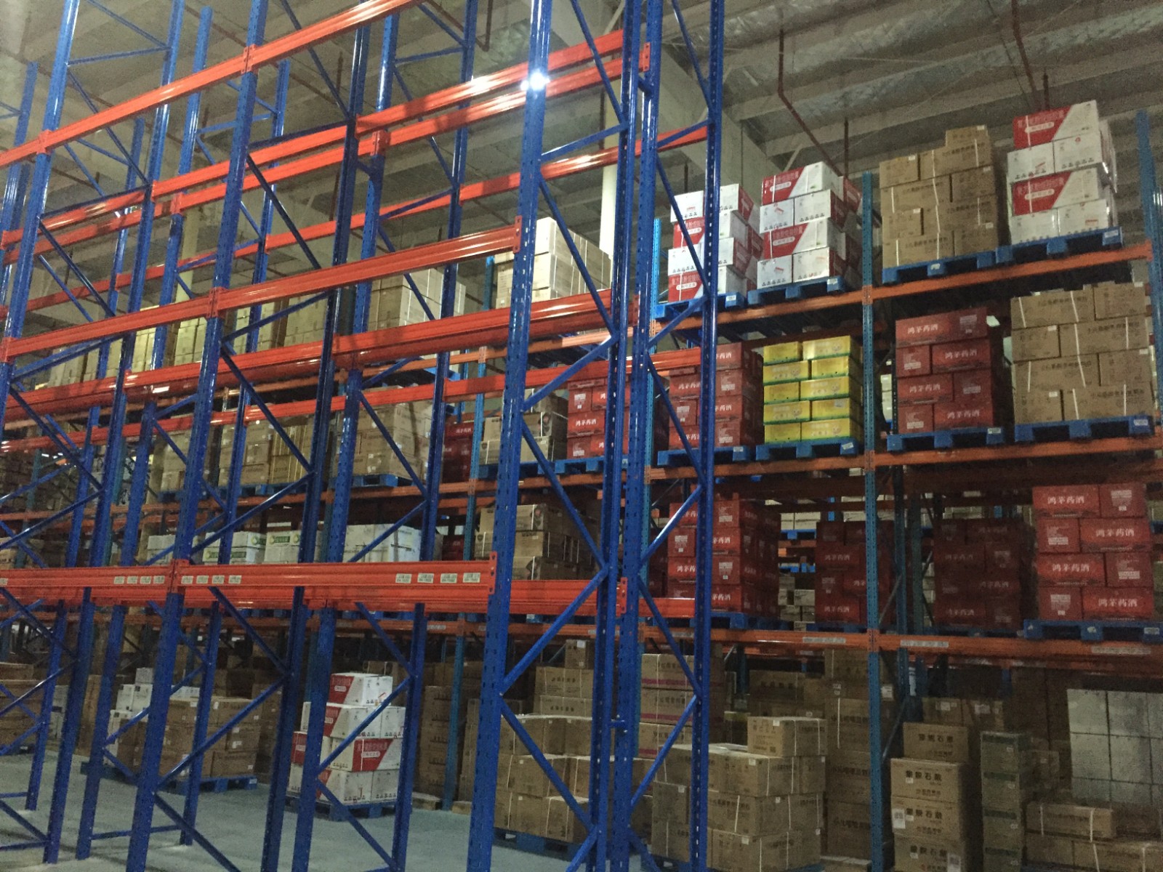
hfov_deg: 61.7
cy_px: 436
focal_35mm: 29
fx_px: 974
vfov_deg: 48.2
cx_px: 582
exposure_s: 1/17
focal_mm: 4.15
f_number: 2.2
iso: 800
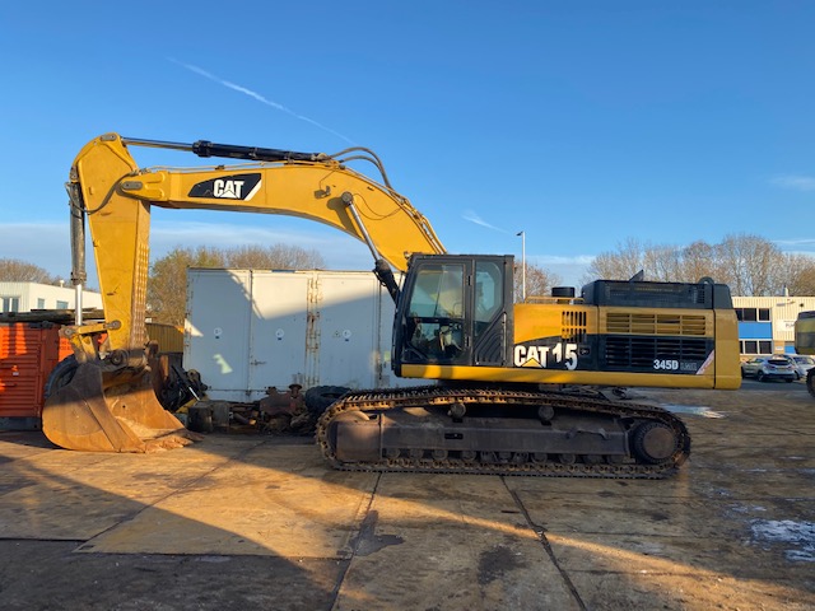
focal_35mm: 26
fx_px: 612
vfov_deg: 53.1
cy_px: 306
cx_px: 408
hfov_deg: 67.3
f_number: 1.8
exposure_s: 1/767
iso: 32
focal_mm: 4.25
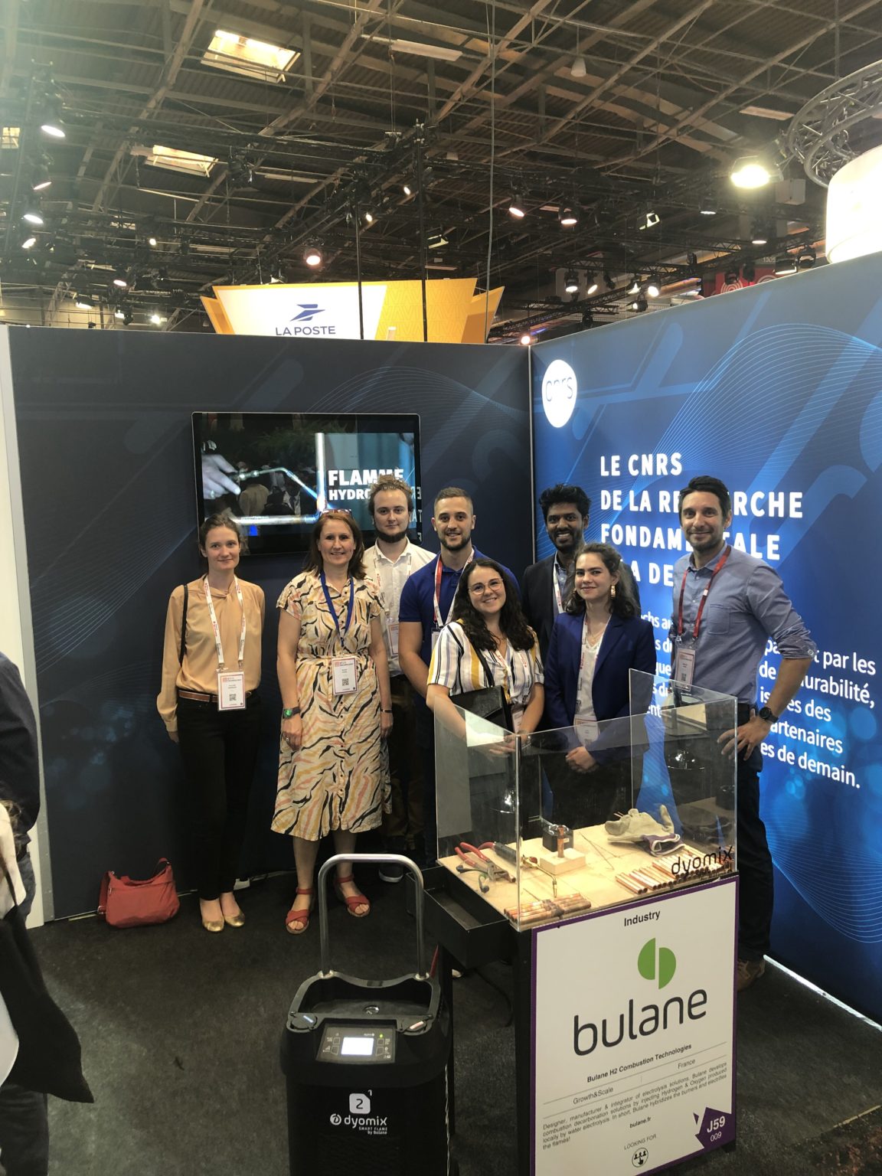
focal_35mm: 28
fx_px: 951
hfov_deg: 49.7
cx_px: 441
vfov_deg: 63.4
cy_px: 588
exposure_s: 1/17
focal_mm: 3.99
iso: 40
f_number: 1.8
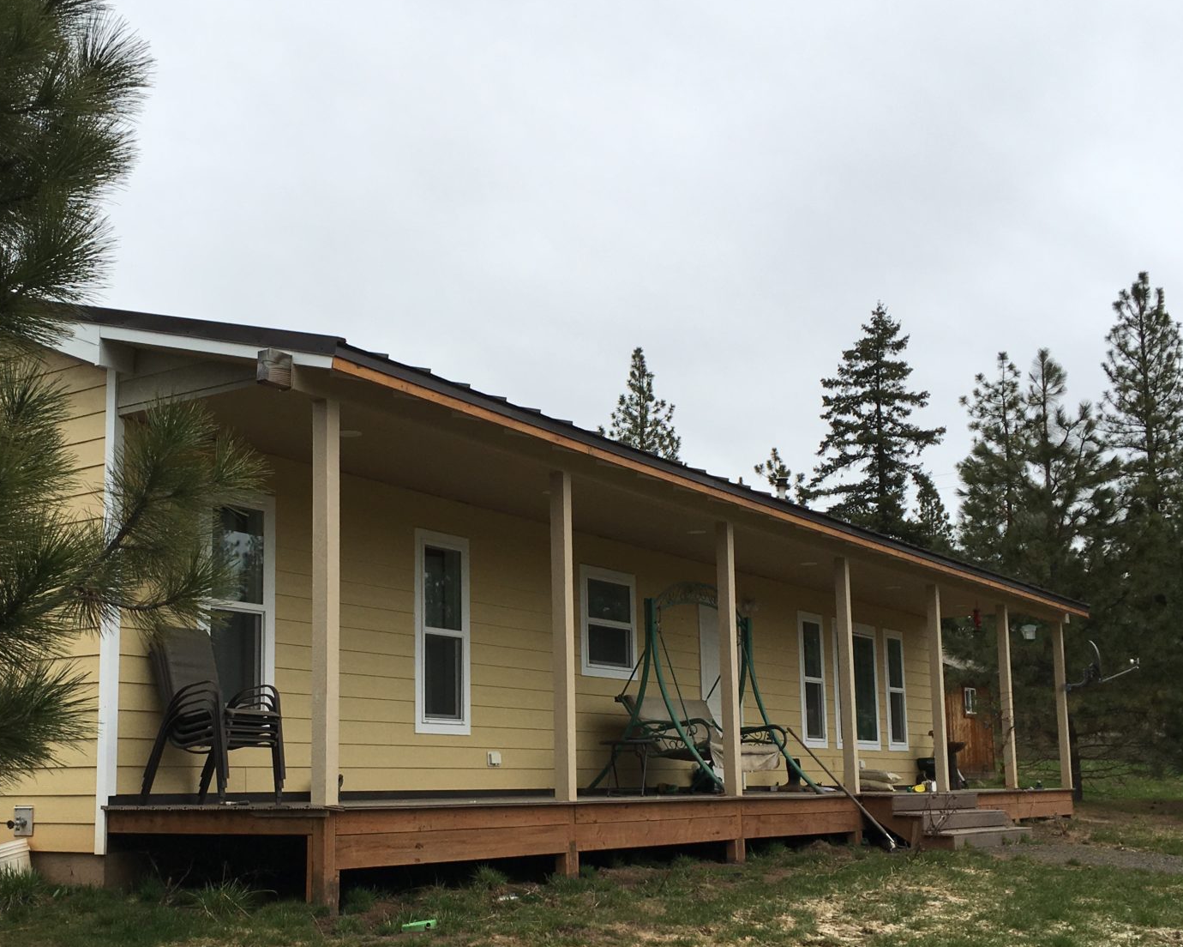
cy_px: 577
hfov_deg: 43.5
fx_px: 1471
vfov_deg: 35.5
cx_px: 440
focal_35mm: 42
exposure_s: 1/1261
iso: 25
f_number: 2.2
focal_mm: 4.15
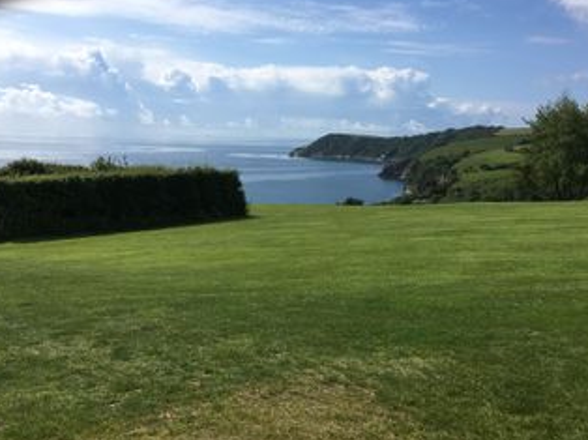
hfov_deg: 50.2
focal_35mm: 37
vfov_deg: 38.5
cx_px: 290
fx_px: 628
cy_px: 253
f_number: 2.2
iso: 25
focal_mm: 4.15
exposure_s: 1/2849
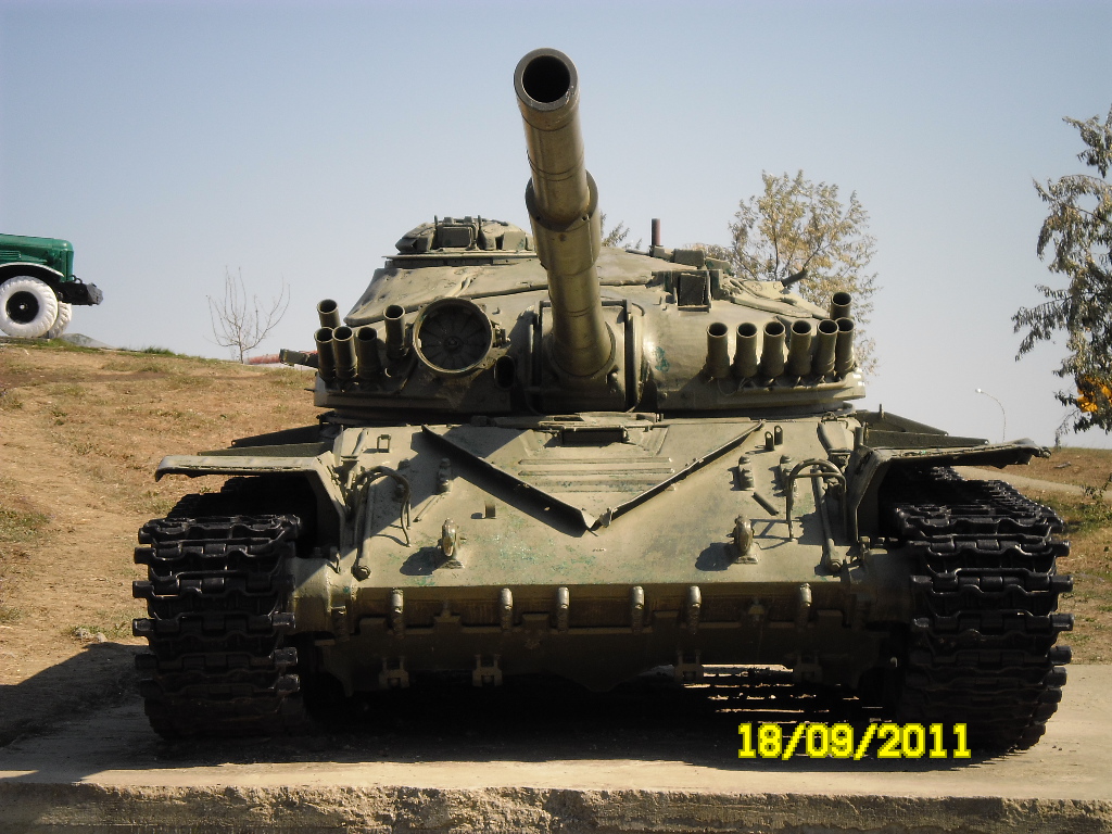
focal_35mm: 91
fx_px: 2923
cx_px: 556
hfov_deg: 21.5
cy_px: 417
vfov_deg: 16.2
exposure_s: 1/317
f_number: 5.9
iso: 80
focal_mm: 16.2
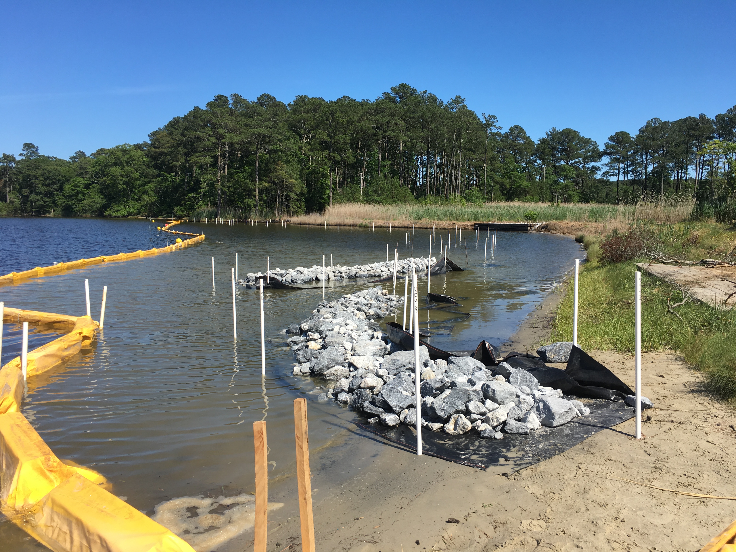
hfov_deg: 61.7
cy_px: 276
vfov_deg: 48.2
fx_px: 617
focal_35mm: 29
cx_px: 368
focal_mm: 4.15
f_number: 2.2
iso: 25
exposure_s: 1/1326
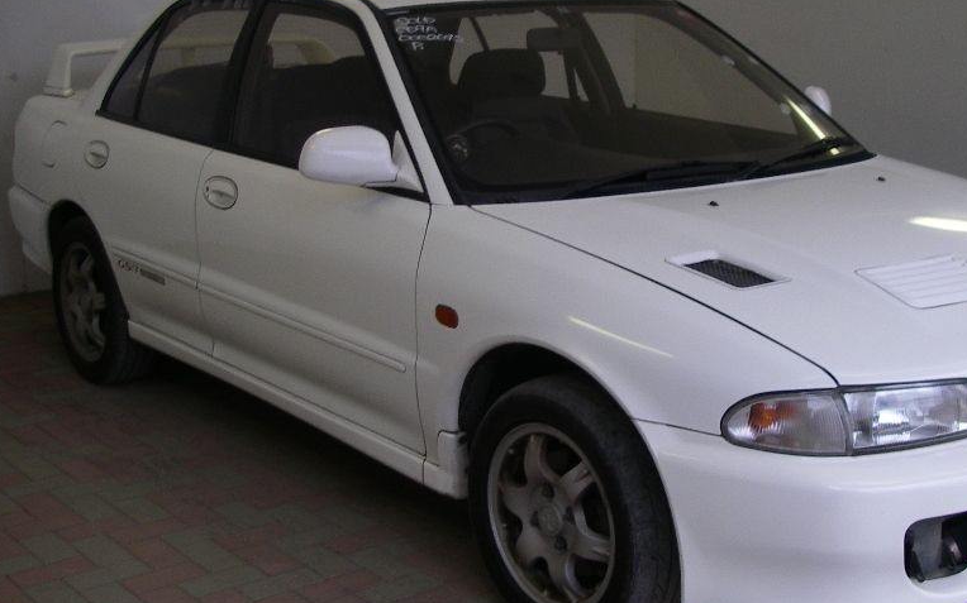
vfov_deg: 24.0
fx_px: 1423
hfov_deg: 37.3
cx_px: 599
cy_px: 312
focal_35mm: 54
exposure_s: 1/50
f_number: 3.3
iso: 100
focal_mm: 6.3
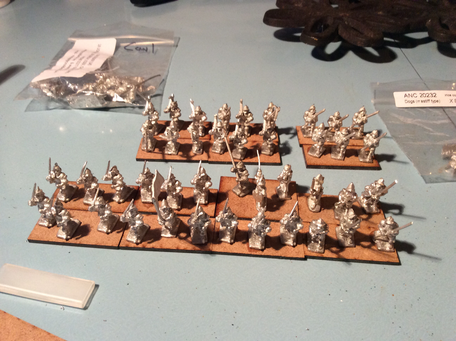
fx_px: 421
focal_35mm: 32
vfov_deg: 44.1
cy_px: 170
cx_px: 228
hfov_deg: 56.9
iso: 125
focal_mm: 3.3
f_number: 2.4
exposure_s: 1/25
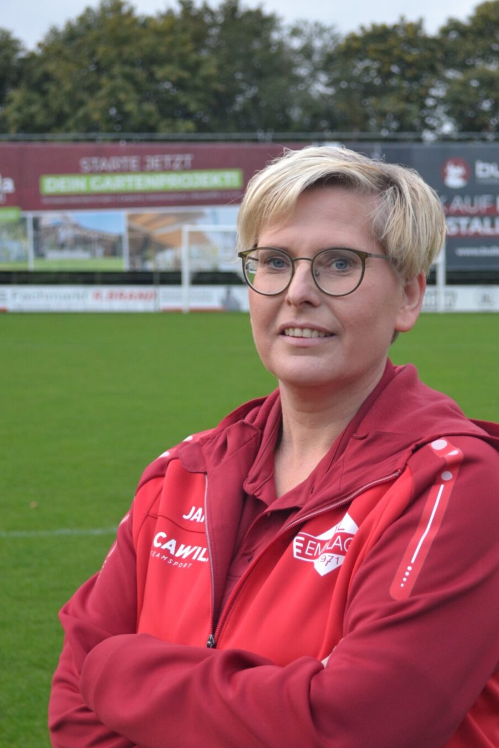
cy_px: 315
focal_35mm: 82
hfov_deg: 16.6
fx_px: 1704
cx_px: 302
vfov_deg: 24.7
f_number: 5
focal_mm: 36
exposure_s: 1/25
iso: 400
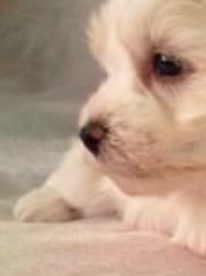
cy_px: 183
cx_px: 262
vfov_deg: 21.5
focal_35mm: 91
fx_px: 724
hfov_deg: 15.5
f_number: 2.4
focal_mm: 4.28
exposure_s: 1/120
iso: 80
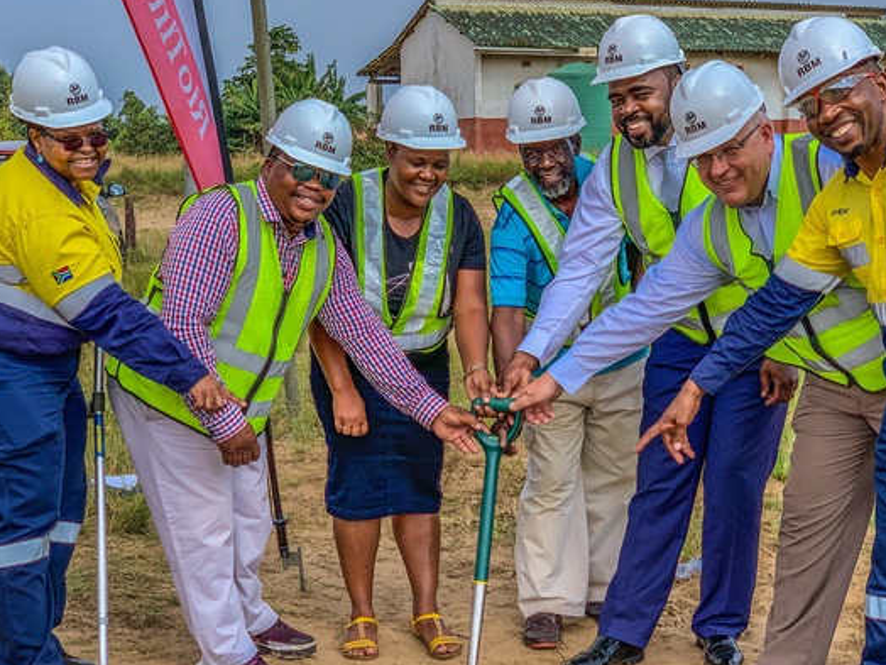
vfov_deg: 21.6
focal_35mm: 68
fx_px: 1740
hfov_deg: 28.5
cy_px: 386
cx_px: 484
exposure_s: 1/850
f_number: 2.4
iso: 16
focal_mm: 6
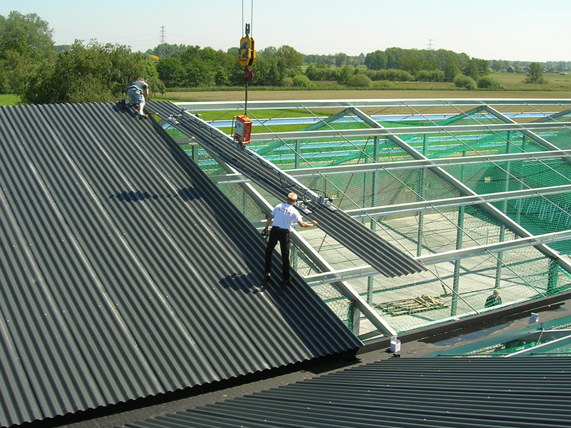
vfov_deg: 32.9
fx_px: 726
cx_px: 280
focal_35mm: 44
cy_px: 206
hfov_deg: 42.9
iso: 50
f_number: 4.9
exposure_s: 1/256
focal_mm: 5.8
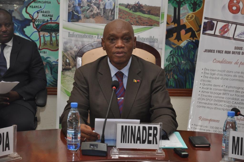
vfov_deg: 14.7
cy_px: 81
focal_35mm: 93
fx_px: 630
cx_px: 122
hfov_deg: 21.9
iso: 400
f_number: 4.5
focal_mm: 62
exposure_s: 1/60
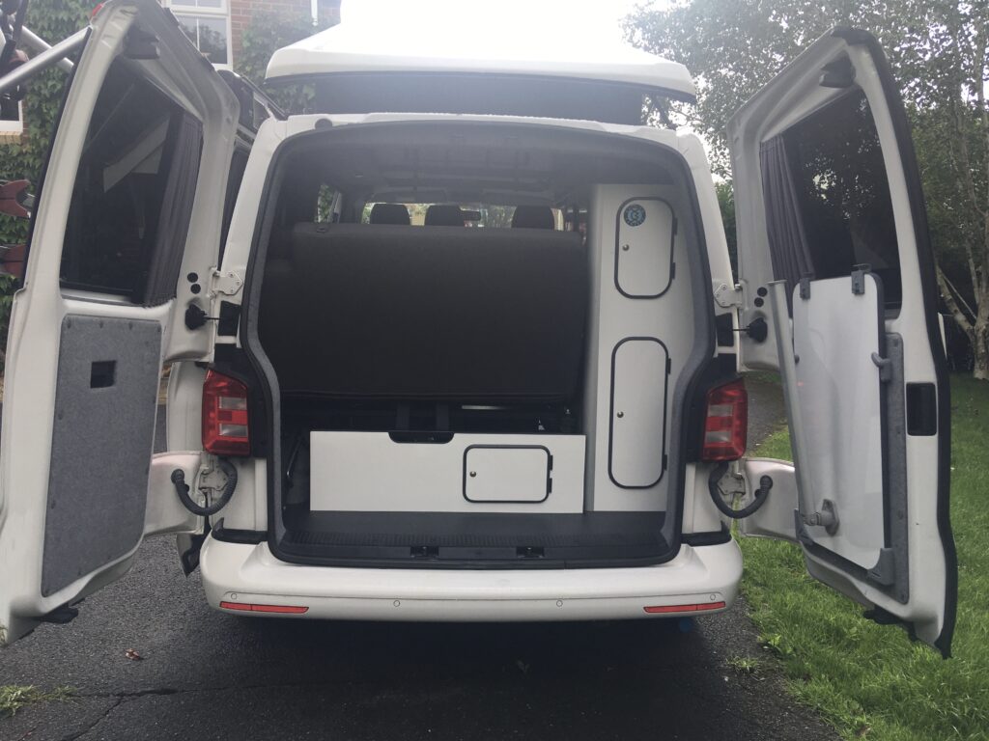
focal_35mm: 29
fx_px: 829
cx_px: 494
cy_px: 370
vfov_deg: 48.2
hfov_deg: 61.7
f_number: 2.2
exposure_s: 1/363
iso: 25
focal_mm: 4.15
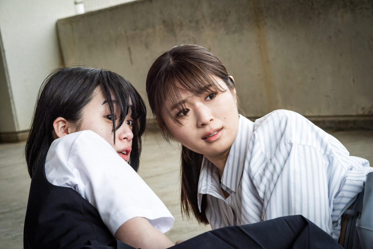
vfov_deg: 14.1
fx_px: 1005
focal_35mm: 97
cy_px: 124
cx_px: 186
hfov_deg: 21.0
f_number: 11
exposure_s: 1/180
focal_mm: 97
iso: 12800
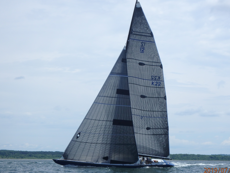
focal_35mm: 76
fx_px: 505
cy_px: 86
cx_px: 115
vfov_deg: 19.4
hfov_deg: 25.7
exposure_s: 1/1000
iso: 125
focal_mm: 13.6
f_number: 5.1
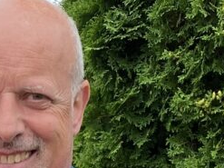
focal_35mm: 162
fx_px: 1048
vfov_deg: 8.7
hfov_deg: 11.8
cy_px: 319
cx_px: -78
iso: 50
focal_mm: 4.25
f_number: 1.8
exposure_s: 1/121
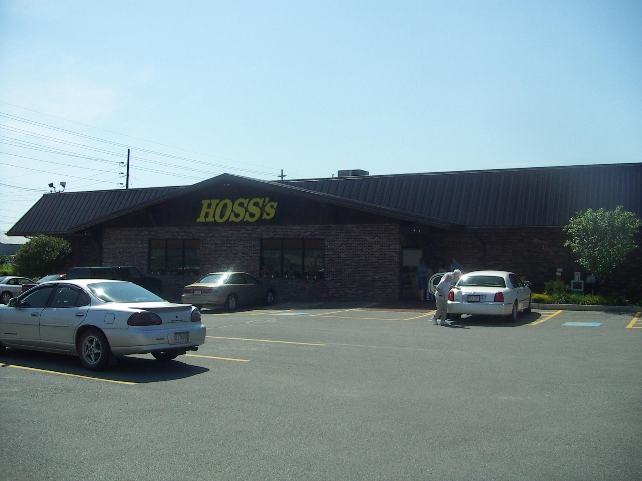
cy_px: 240
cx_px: 321
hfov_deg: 51.4
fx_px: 668
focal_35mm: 36
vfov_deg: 39.7
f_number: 6.7
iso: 50
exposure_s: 1/320
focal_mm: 4.7
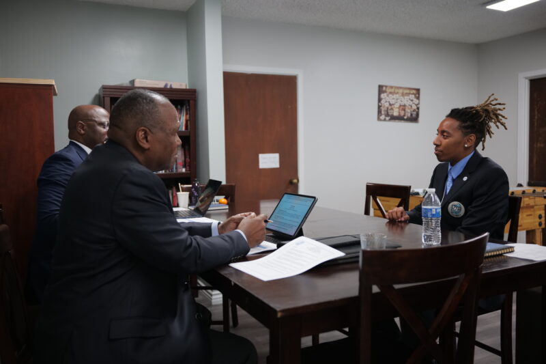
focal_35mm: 31
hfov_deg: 60.3
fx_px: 470
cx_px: 273
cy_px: 182
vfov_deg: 42.3
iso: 1000
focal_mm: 31
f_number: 2.8
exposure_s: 1/60
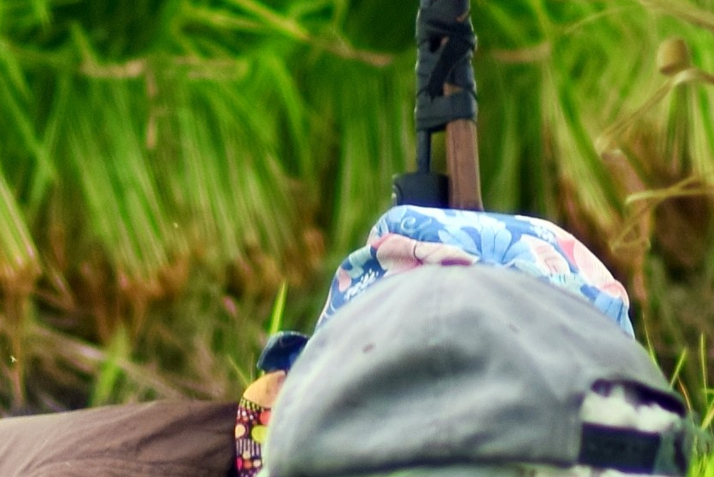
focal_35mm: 1114
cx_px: -499
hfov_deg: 1.8
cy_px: 632
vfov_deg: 1.2
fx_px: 22105
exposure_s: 1/500
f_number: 4.2
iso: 100
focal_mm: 122
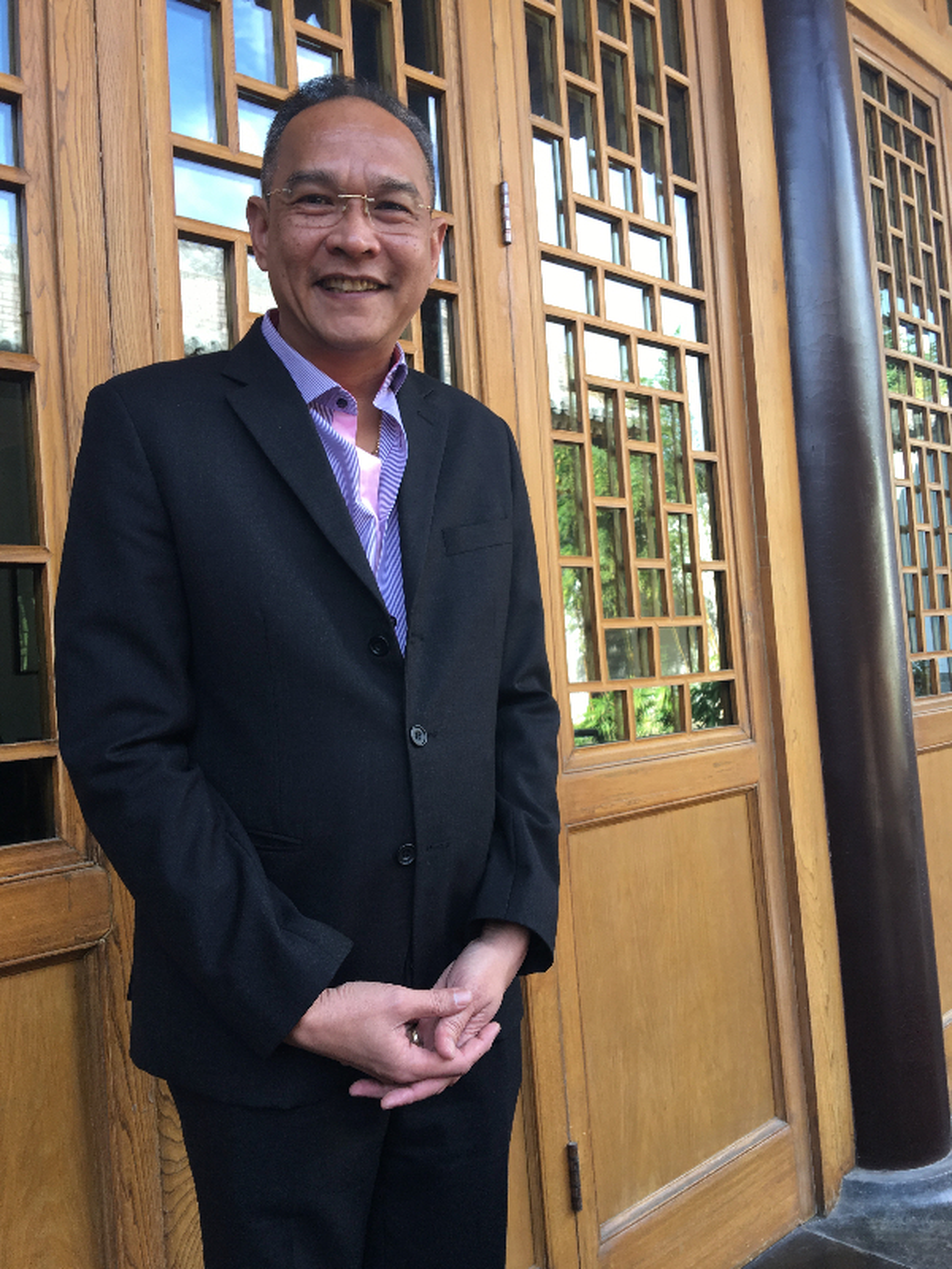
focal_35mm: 29
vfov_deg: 61.7
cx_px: 476
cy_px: 634
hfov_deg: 48.2
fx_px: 1063
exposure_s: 1/50
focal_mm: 4.15
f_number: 2.2
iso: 25
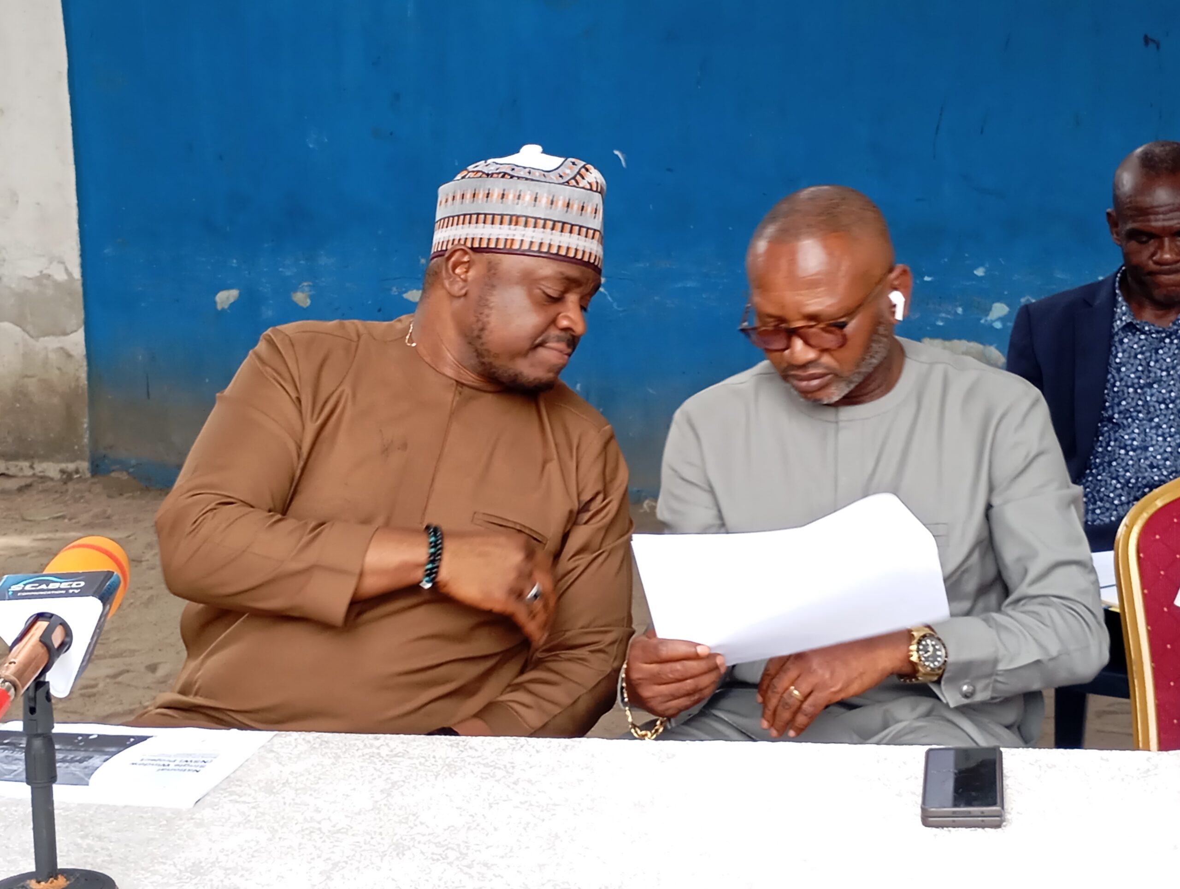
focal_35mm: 57
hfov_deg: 33.7
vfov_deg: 25.7
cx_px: 590
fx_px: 1946
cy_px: 444
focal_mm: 4.27
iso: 162
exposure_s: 1/50
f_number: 1.8
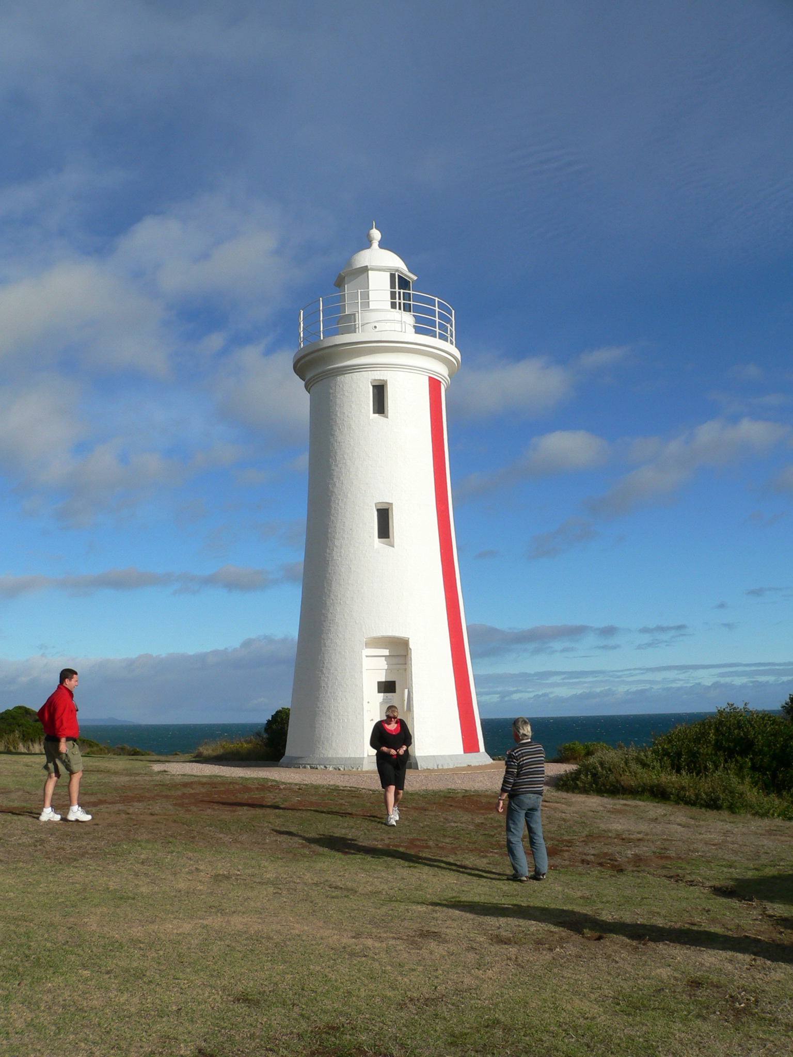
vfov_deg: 51.4
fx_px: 1100
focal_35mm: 36
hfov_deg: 39.7
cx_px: 396
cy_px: 528
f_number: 5.6
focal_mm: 6
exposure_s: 1/500
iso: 80
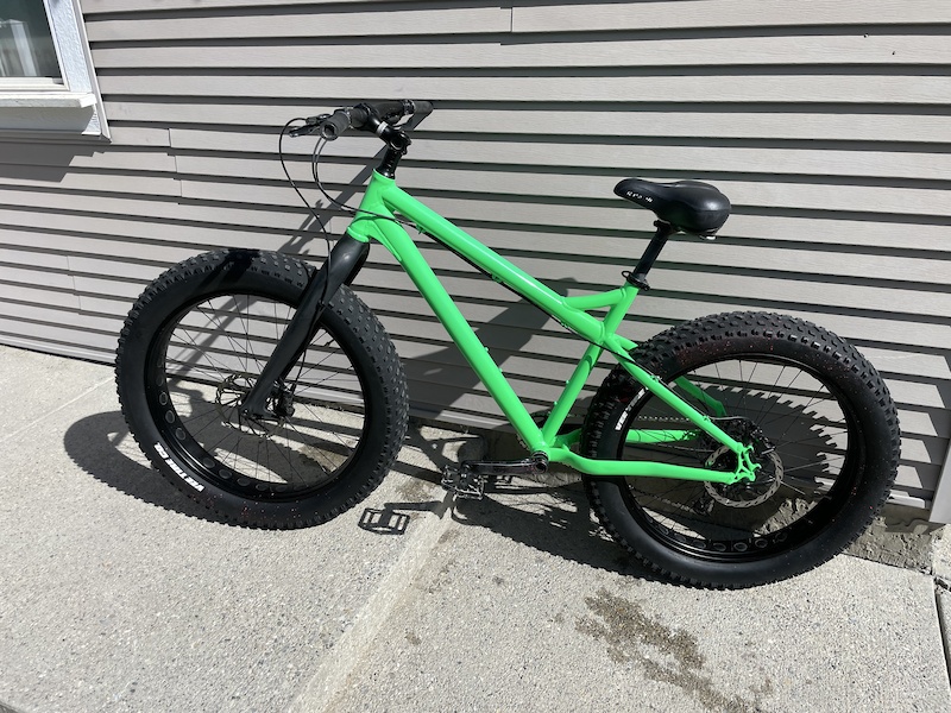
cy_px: 356
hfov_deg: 67.3
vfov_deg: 53.1
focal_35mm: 26
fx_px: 714
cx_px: 476
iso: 32
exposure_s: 1/4000
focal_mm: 4.2
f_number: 1.6
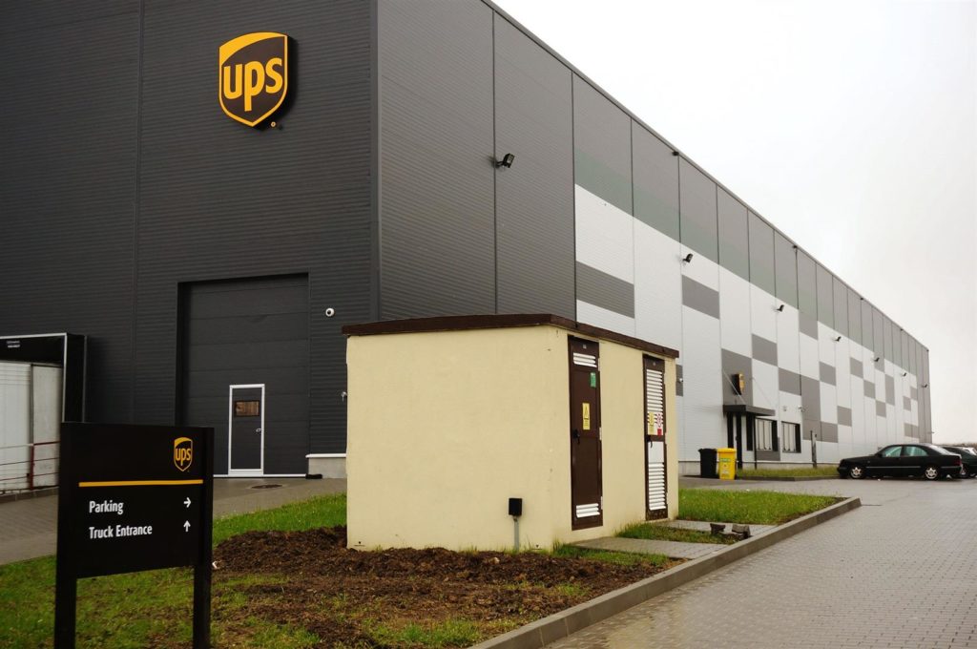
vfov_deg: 27.2
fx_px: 1342
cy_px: 324
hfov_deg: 40.0
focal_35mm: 50
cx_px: 488
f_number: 5
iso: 100
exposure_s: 1/60
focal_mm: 33
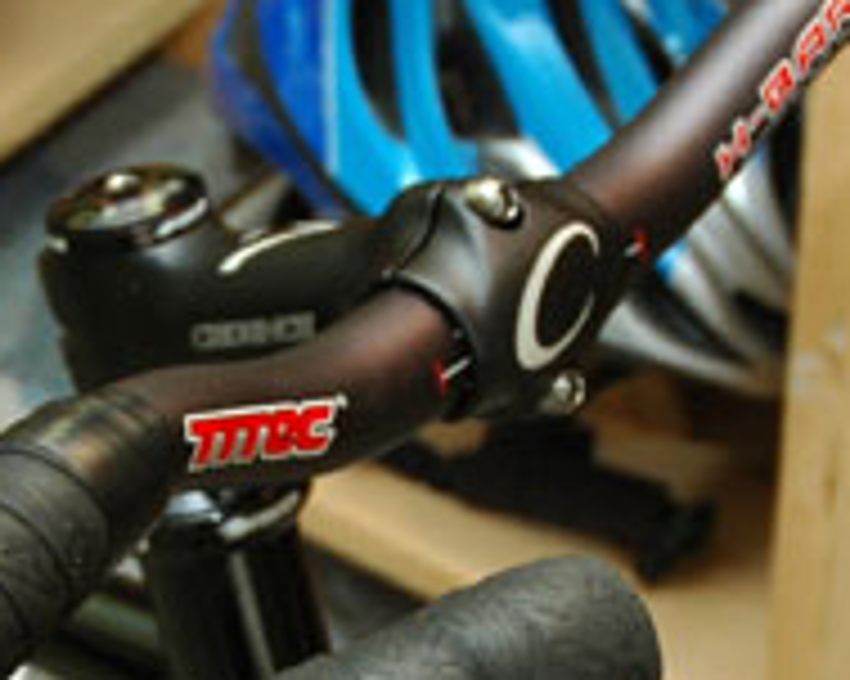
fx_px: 3746
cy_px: 748
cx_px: 117
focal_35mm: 149
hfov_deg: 12.9
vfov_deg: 10.2
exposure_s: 1/60
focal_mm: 25
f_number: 5
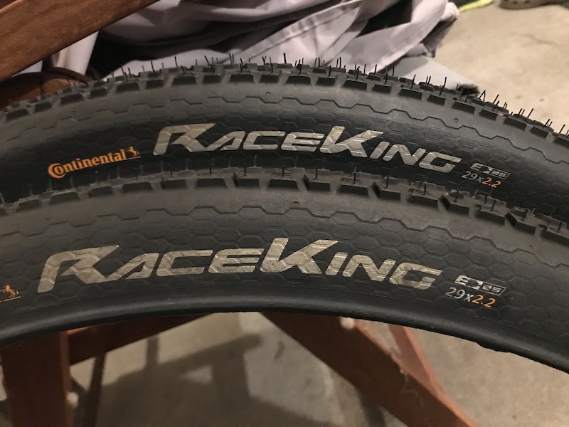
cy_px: 214
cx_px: 284
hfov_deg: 63.4
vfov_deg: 49.7
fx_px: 460
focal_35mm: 28
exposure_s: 1/4
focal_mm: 3.99
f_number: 1.8
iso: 125
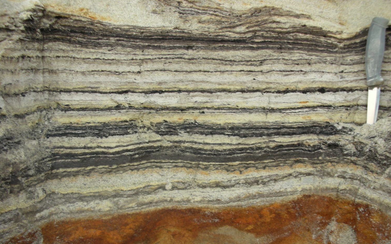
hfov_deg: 51.5
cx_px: 199
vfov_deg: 33.5
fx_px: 405
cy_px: 140
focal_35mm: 38
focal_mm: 5.8
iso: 50
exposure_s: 1/54.7
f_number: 3
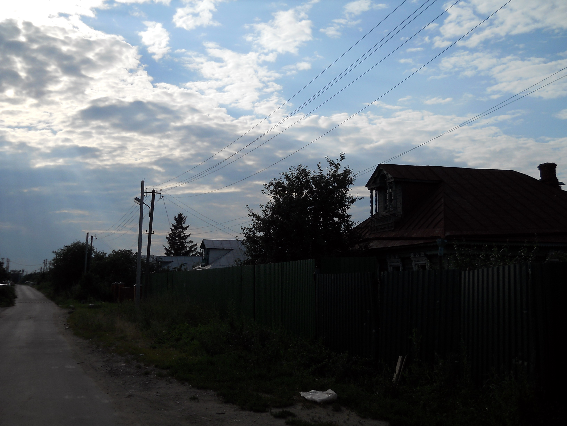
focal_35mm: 41
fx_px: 672
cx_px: 284
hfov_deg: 45.8
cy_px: 213
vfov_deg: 35.1
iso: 80
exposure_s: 1/800
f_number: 5.5
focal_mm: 6.72
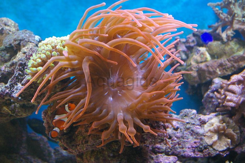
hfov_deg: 37.9
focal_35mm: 52
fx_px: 357
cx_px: 122
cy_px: 82
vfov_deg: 25.8
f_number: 4.5
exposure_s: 1/60
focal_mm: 35
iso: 800
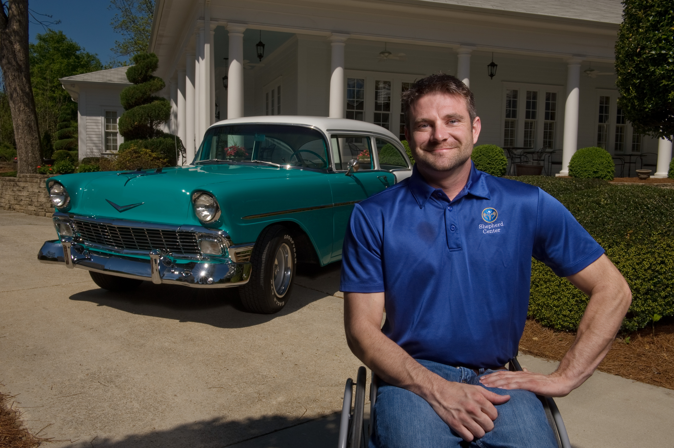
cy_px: 224
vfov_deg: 41.1
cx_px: 337
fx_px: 599
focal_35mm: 32
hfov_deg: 58.7
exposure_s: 1/250
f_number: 18
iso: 100
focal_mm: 32
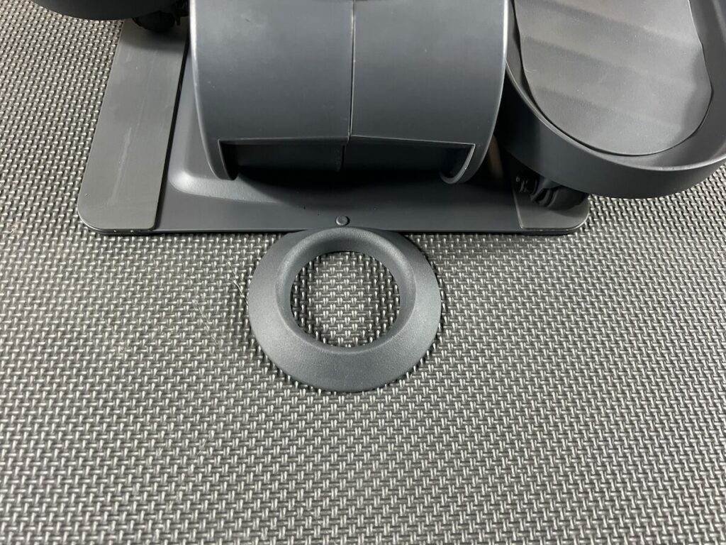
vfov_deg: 53.1
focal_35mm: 26
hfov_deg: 67.3
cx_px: 363
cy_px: 272
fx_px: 545
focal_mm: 5.7
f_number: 1.5
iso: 320
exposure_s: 1/60
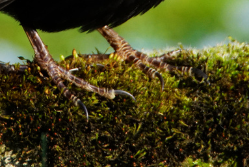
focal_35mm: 2535
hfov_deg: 0.8
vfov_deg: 0.5
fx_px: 17546
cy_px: -172
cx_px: 63
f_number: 6.3
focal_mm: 600
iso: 1600
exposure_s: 1/1000
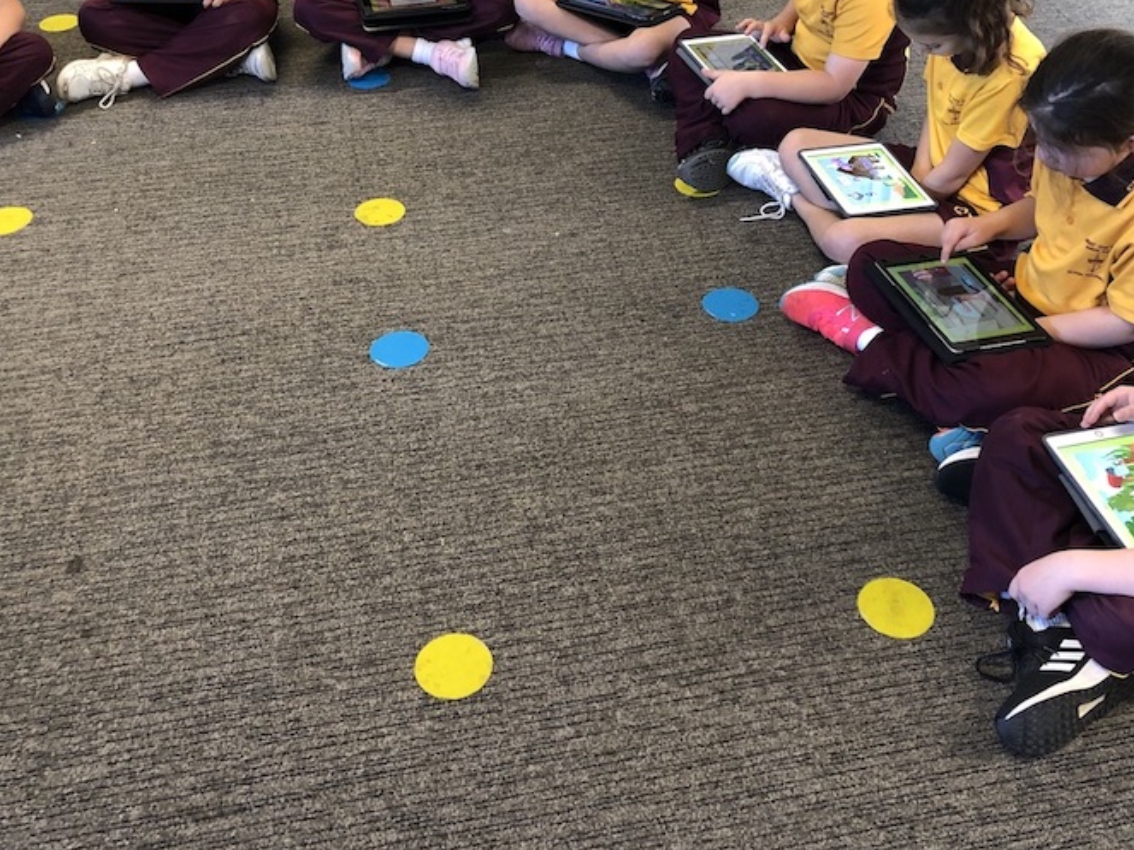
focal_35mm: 38
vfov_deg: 37.3
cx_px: 575
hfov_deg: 49.0
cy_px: 286
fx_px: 1245
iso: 64
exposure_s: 1/15
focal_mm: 3.99
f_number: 1.8
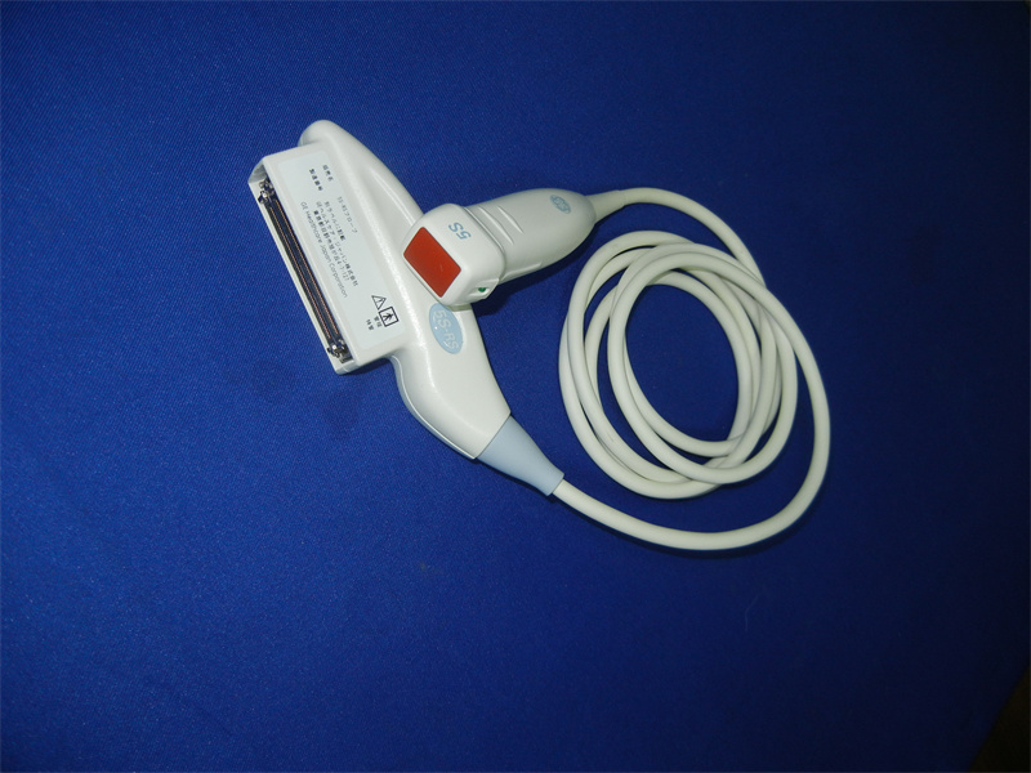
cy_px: 386
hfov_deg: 60.0
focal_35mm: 30
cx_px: 516
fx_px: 894
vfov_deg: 46.8
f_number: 3.5
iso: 200
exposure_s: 1/30
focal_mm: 5.4
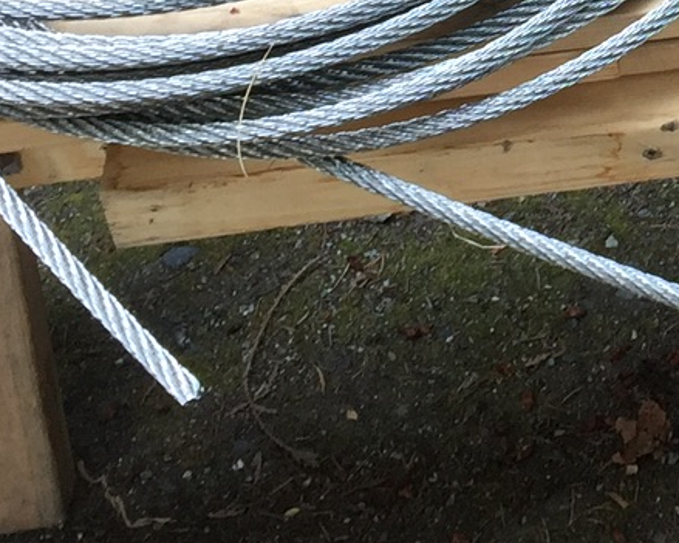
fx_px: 2652
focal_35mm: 132
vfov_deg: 11.2
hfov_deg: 13.4
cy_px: -297
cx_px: 1134
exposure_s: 1/60
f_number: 2.2
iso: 40
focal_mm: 4.15
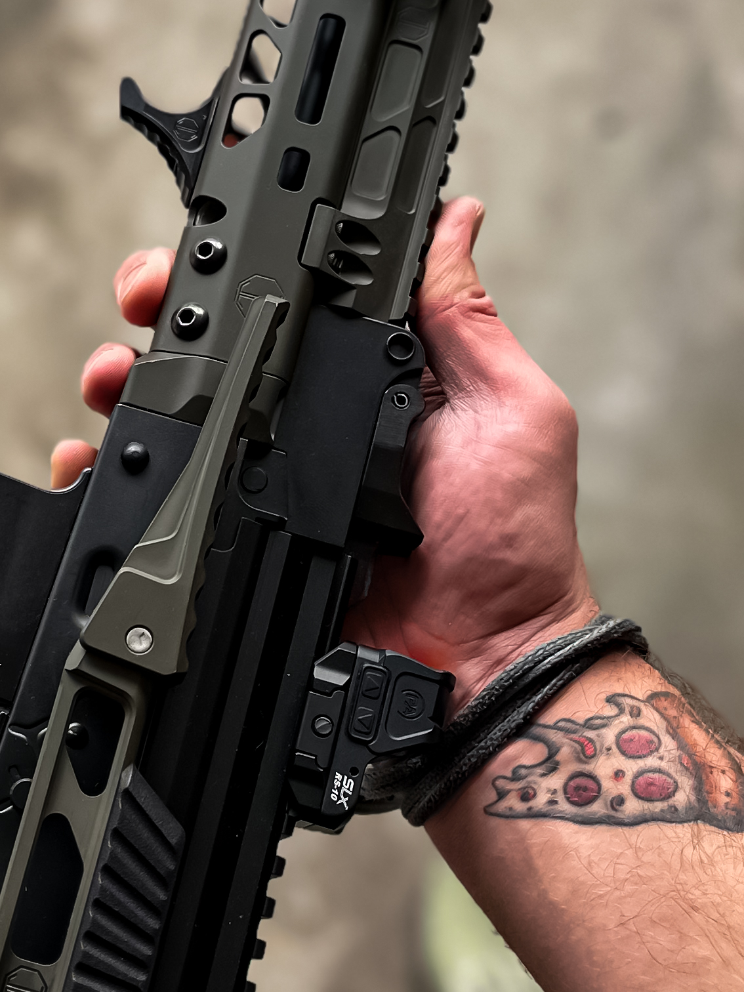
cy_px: 443
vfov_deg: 30.2
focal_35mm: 64
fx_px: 1834
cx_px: 105
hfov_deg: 22.5
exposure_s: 1/220
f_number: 1.8
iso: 64
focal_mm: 6.86
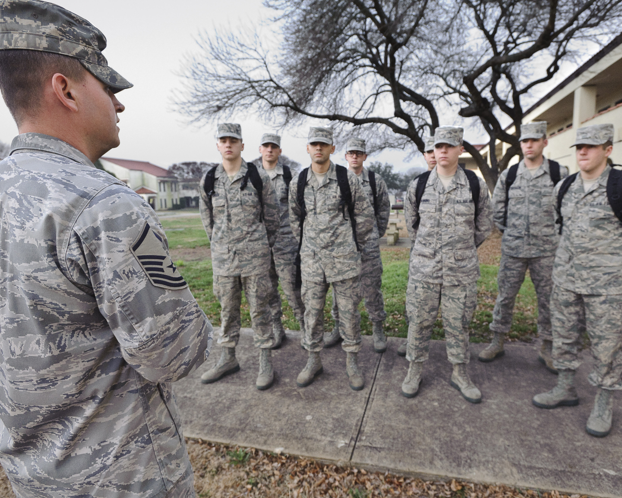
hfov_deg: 80.3
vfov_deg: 68.1
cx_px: 331
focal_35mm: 20
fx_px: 368
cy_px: 256
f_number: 5
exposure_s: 1/80
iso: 4000
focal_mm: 17
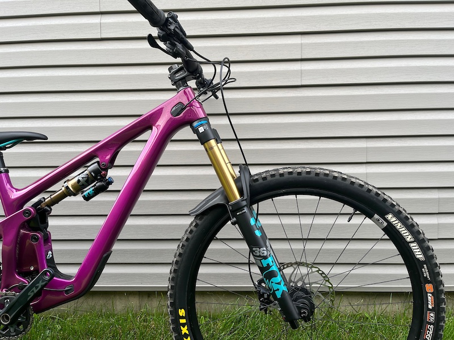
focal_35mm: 26
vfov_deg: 53.1
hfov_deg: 67.3
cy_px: 170
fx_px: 341
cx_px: 227
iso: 50
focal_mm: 5.1
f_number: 1.6
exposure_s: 1/452
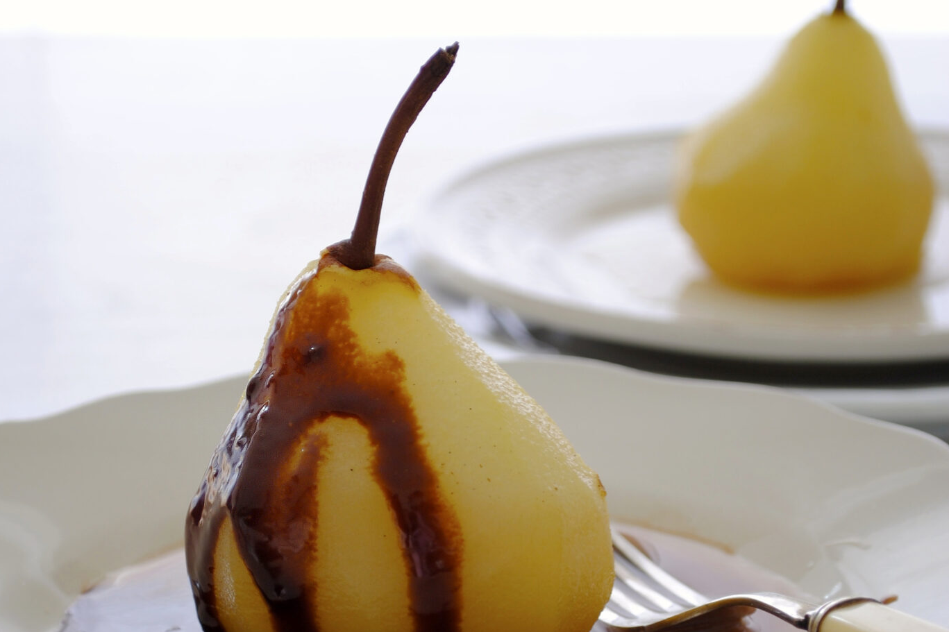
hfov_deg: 18.9
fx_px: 2846
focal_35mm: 108
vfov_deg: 12.6
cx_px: 474
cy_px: 502
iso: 100
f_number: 5.3
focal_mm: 48
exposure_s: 1/10
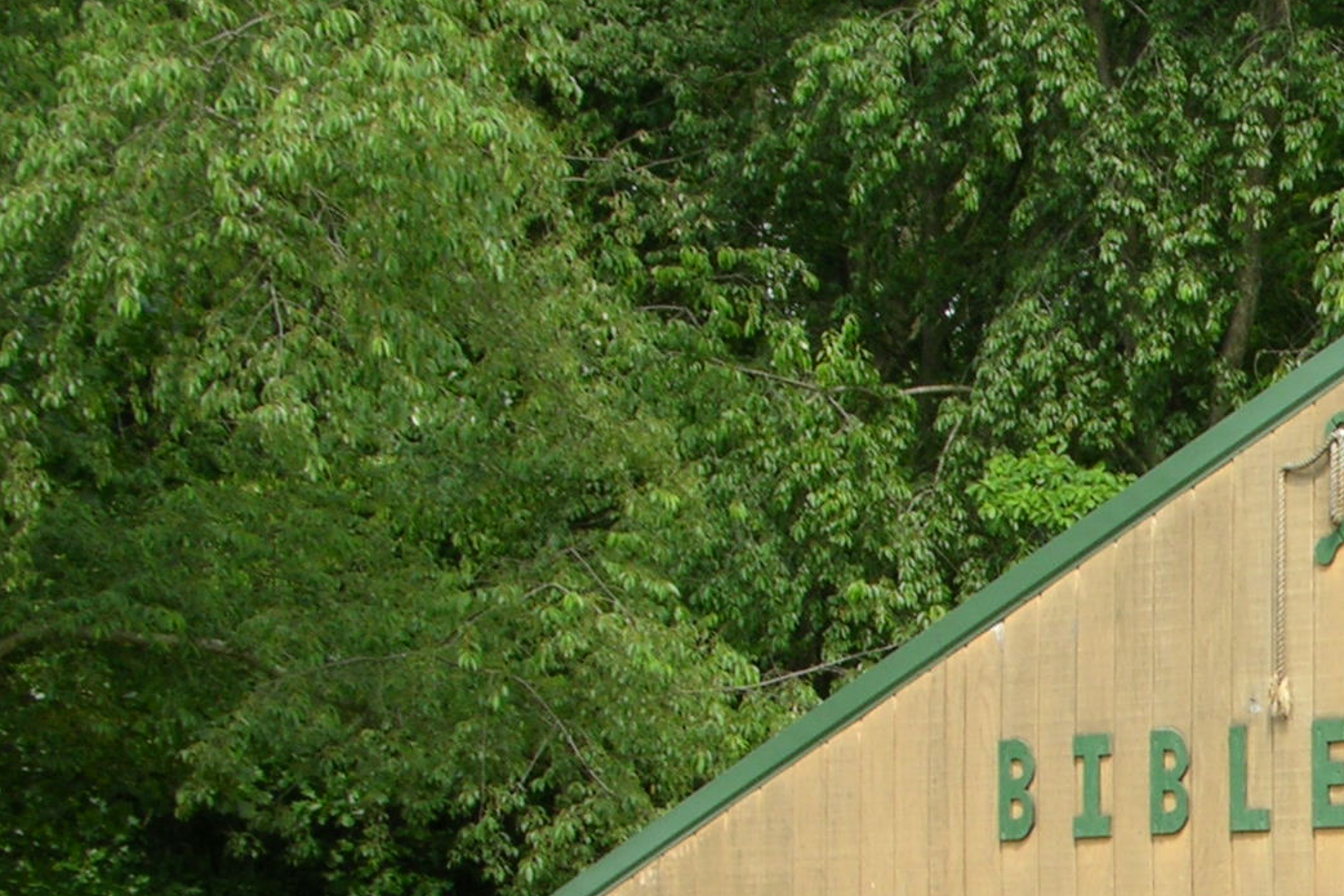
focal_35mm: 114
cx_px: 1712
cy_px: 890
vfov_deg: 11.9
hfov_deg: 17.0
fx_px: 4256
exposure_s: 1/138
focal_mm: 8.9
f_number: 5
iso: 50
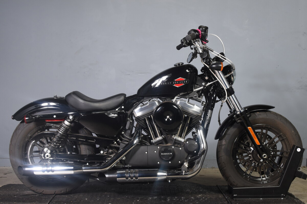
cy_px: 102
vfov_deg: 25.8
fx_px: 448
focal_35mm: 52
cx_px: 154
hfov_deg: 37.9
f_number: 7.1
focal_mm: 35
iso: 400
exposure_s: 1/160
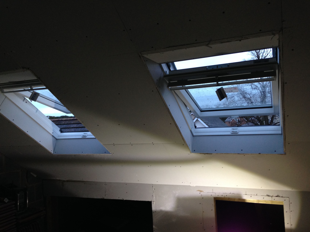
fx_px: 296
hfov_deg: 55.4
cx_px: 155
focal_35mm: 33
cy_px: 116
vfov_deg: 42.9
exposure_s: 1/20
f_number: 2.4
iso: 125
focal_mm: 4.12
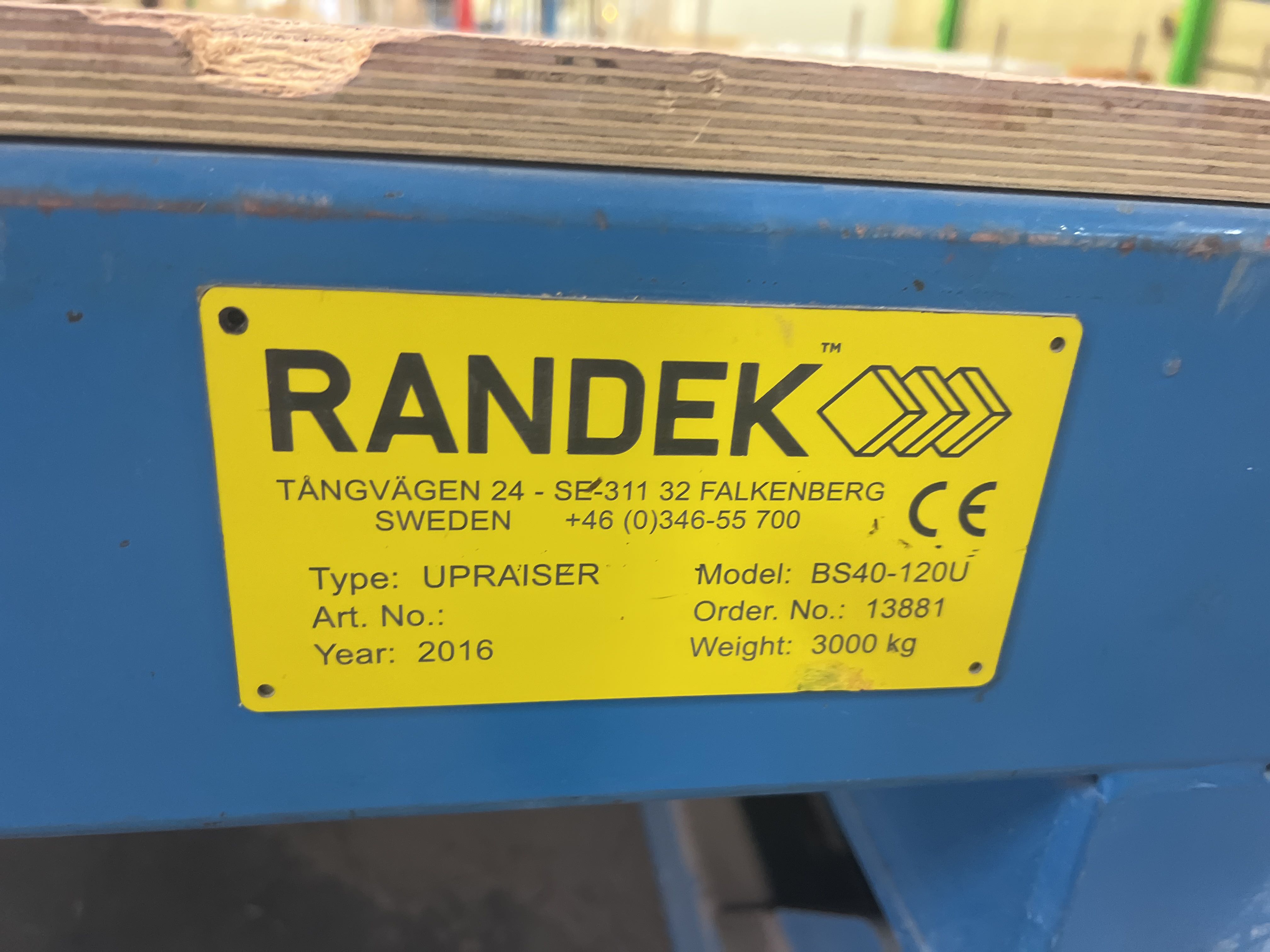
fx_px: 954
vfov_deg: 53.1
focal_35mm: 26
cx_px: 635
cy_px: 476
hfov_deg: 67.3
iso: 400
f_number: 1.5
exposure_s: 1/50
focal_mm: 5.7
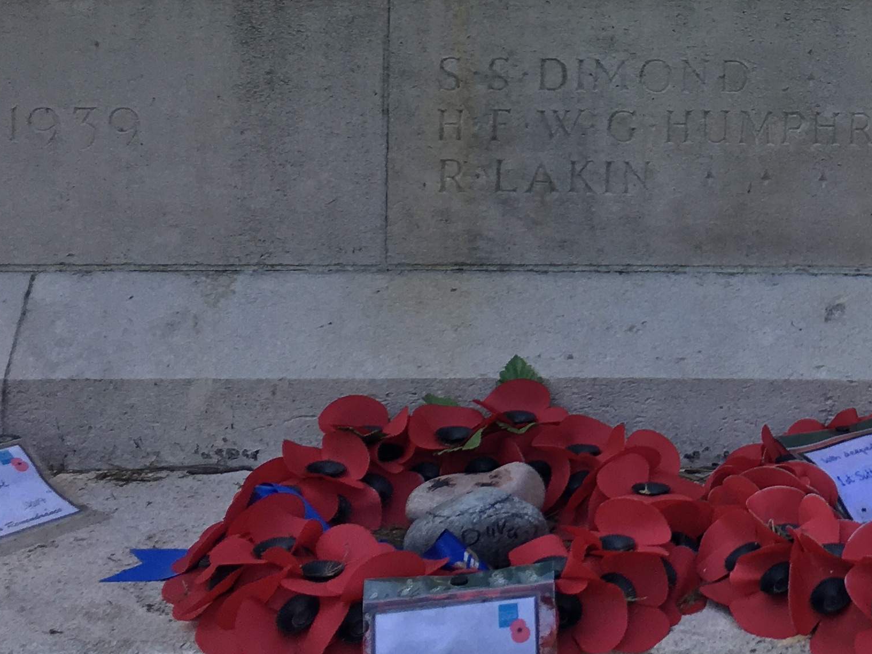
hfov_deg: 24.2
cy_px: -154
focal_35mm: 77
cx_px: 865
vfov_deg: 18.1
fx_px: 1940
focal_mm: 4.15
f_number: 2.2
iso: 25
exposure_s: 1/549
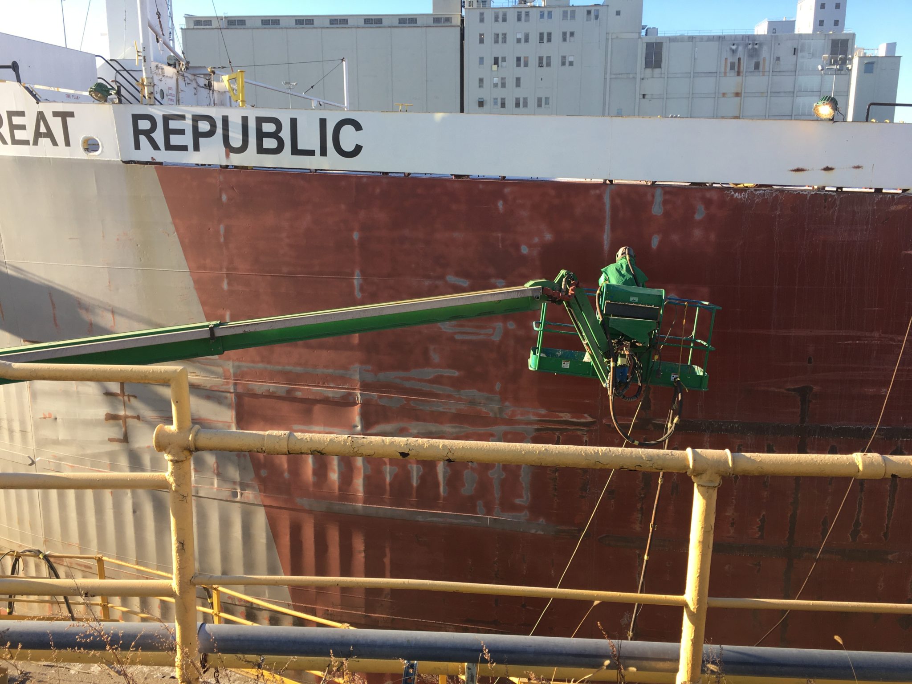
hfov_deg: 61.7
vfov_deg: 48.2
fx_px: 764
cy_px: 342
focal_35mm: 29
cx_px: 456
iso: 25
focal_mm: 4.15
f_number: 2.2
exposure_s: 1/427
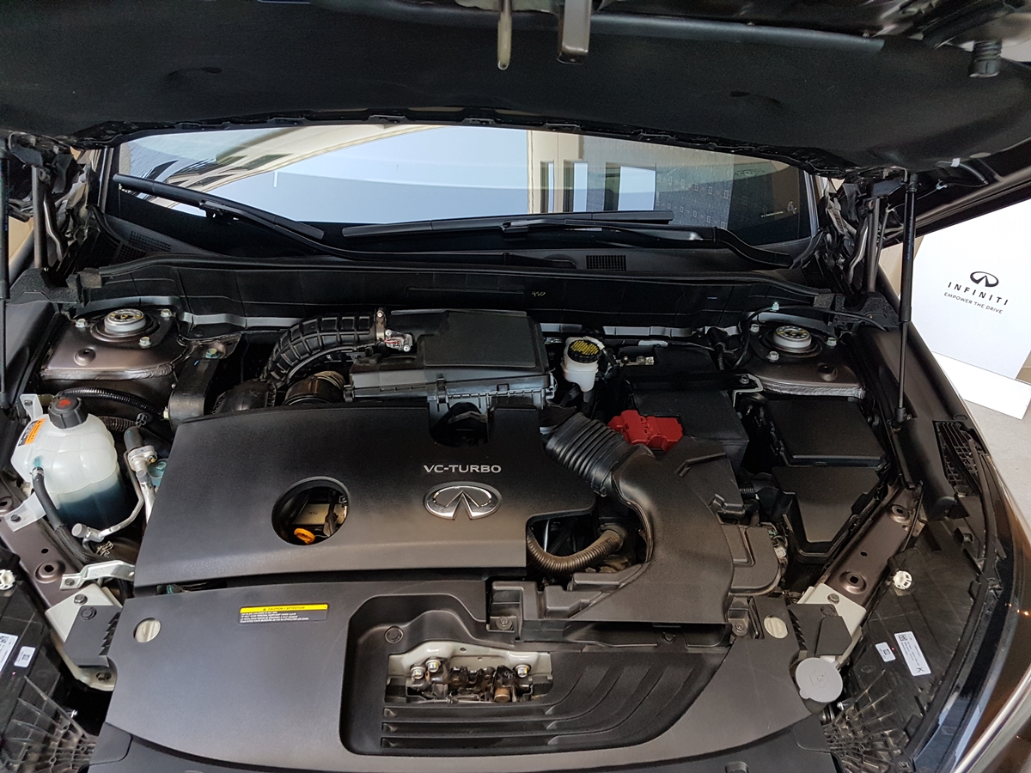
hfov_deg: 67.3
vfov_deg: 53.1
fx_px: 774
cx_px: 516
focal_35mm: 26
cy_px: 386
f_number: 1.7
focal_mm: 4.2
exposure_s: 1/60
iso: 100
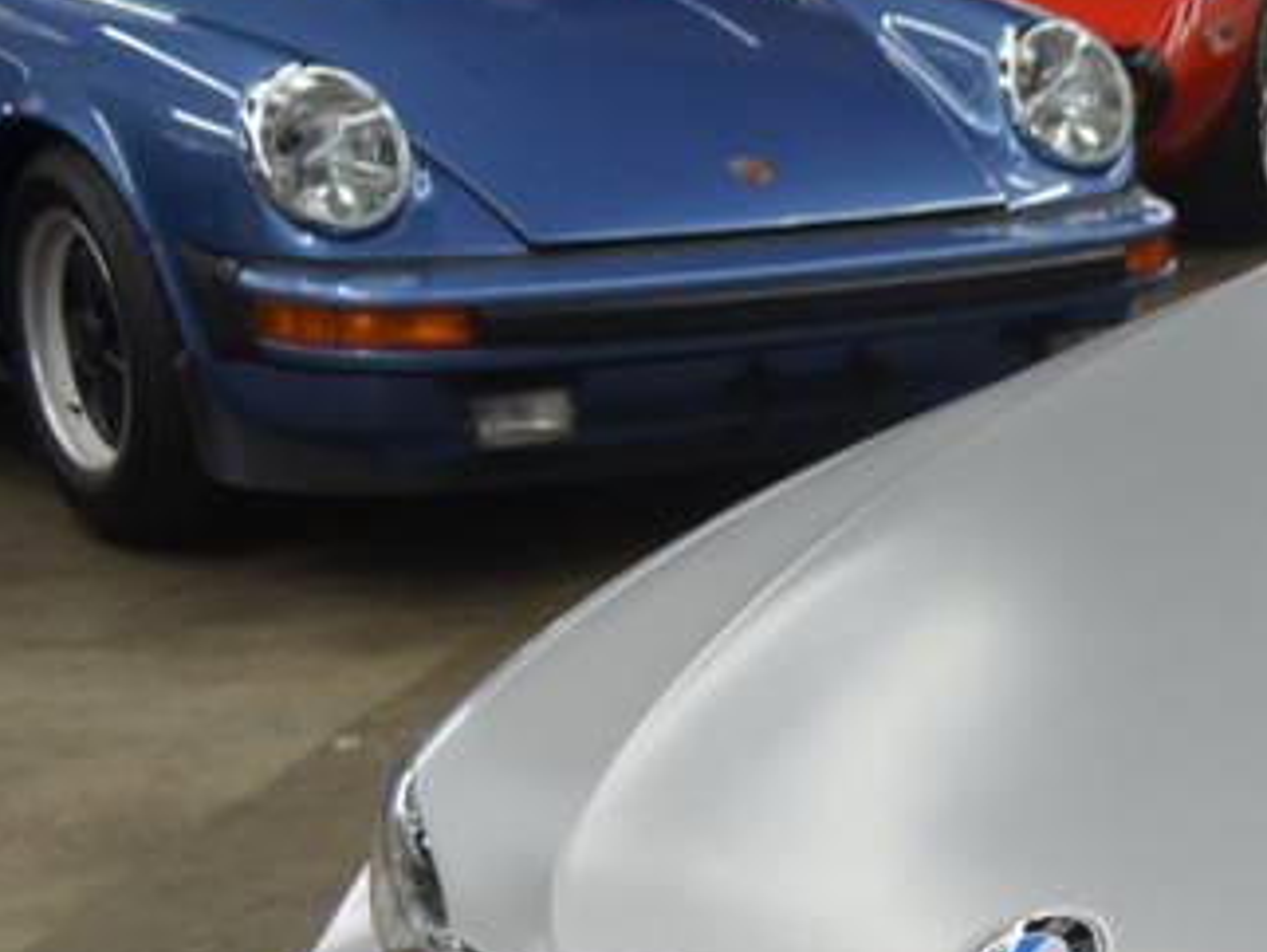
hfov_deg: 14.9
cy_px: 1001
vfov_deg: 12.4
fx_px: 4322
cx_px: 2164
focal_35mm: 118
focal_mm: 22
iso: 400
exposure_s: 1/60
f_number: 4
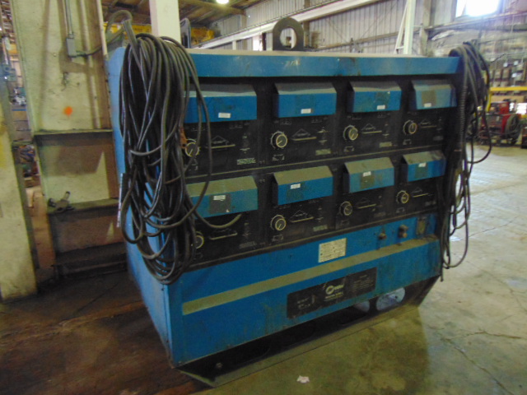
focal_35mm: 25
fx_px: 381
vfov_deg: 54.9
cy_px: 198
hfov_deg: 69.4
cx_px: 264
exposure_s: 1/10
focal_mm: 4.5
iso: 400
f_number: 3
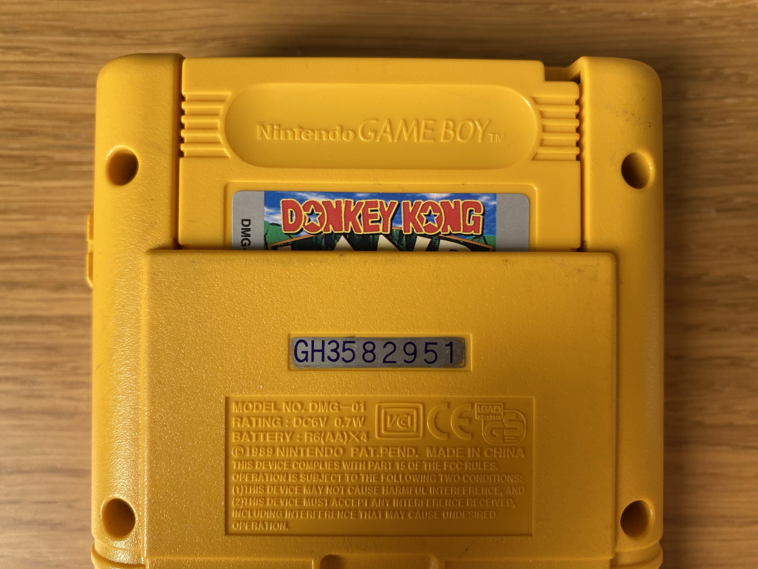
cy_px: 284
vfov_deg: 53.1
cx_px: 379
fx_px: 569
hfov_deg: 67.3
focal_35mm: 26
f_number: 1.8
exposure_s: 1/122
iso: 50
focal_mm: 4.25
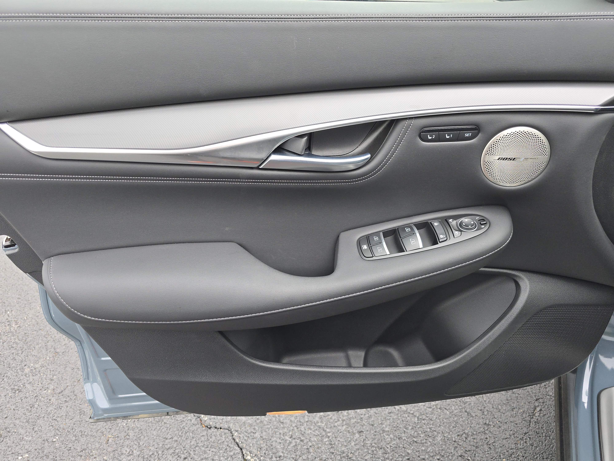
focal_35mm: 23
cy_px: 230
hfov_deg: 73.9
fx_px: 408
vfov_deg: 58.9
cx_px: 307
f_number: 1.7
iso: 125
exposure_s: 1/180
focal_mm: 6.3
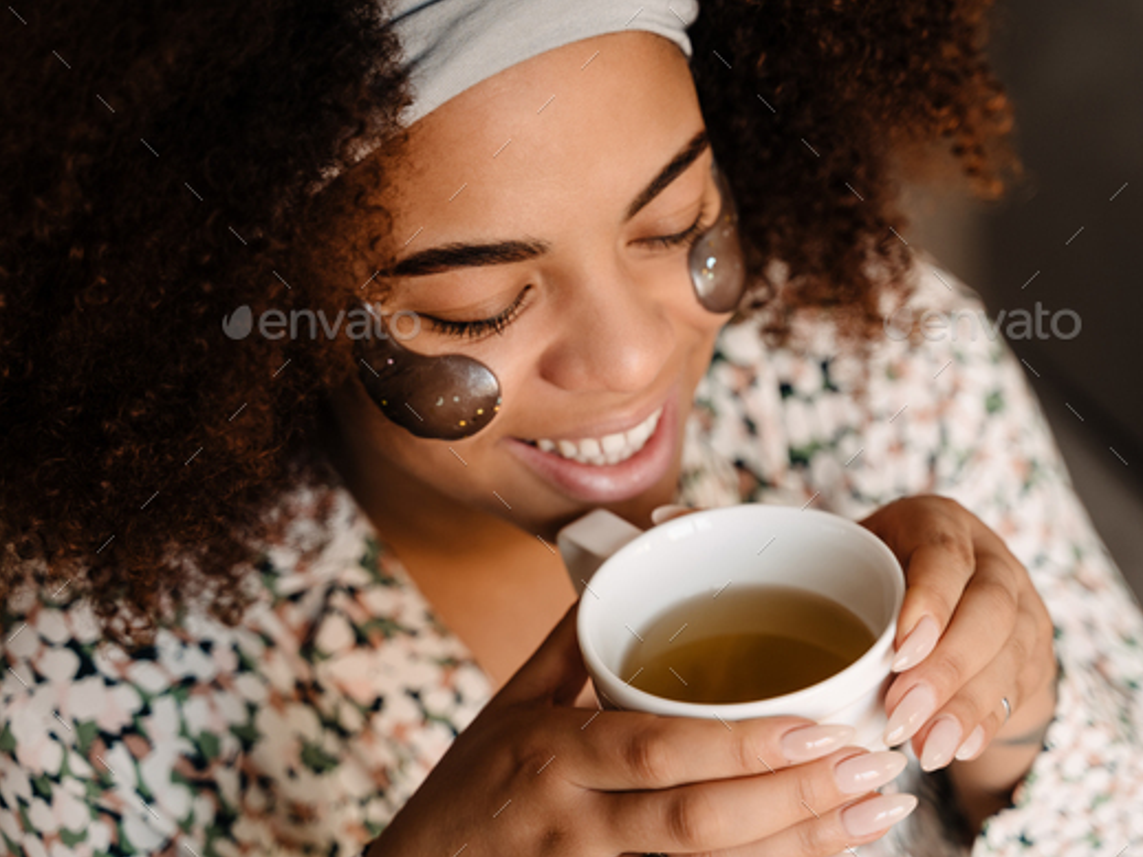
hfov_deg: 27.4
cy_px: 426
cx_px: 645
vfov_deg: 20.7
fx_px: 2344
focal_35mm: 71
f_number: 2.8
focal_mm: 65
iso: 500
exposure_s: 1/160
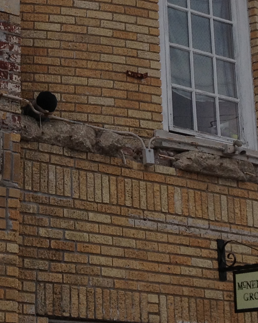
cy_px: 37
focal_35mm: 118
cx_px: 2
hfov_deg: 12.9
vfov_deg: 16.1
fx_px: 1126
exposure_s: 1/1104
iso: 50
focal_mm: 4.28
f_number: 2.4
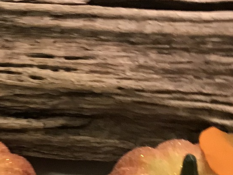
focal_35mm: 105
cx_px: -57
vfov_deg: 13.5
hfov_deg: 17.7
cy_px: 239
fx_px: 707
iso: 50
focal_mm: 3.99
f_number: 1.8
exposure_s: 1/15
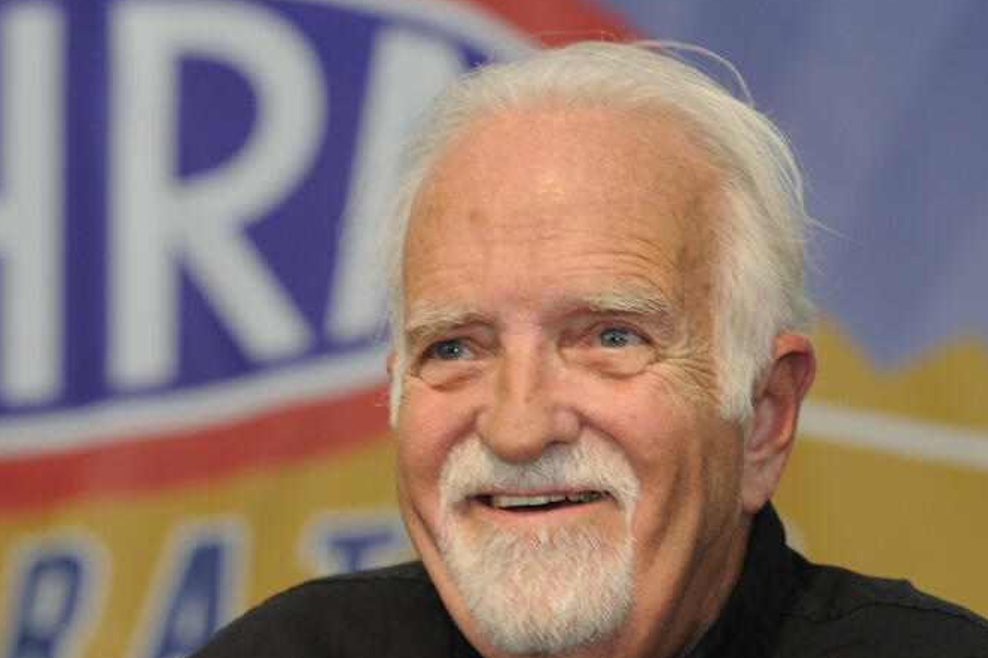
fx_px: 7927
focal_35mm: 289
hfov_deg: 7.1
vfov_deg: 4.8
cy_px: 421
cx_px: 351
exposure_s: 1/250
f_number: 5.6
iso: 1600
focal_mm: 150
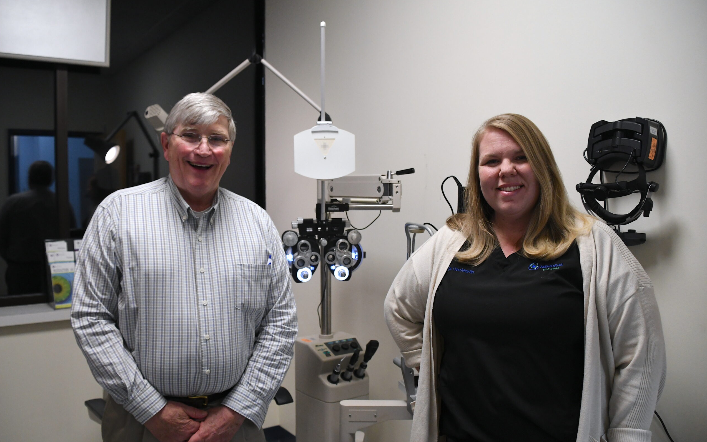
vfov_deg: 6.3
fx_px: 3998
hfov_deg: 10.1
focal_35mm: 208
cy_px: 232
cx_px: 353
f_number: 6.3
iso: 1800
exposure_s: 1/200
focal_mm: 135
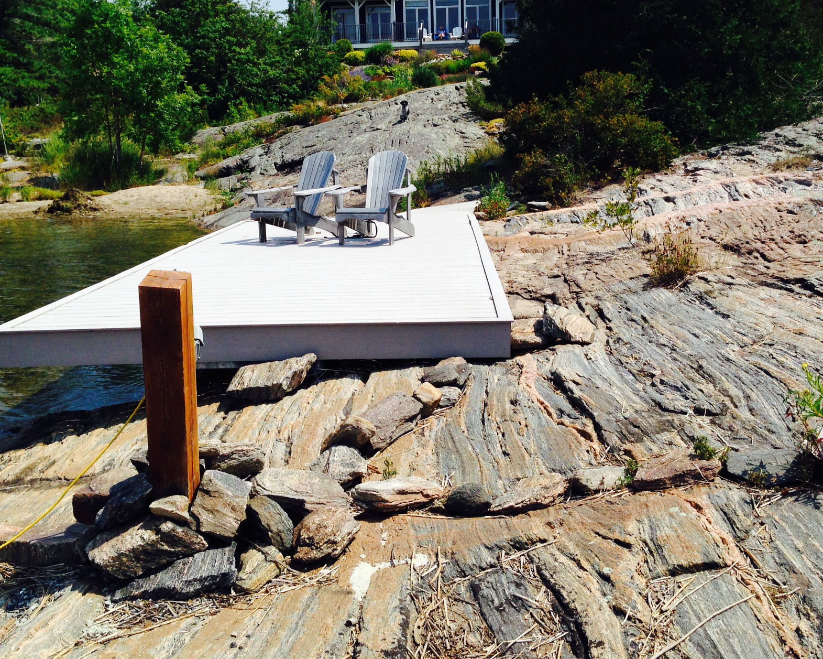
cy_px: 263
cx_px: 421
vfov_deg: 35.6
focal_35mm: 42
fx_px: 1023
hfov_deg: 43.8
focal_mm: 4.12
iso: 50
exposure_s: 1/2008
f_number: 2.4
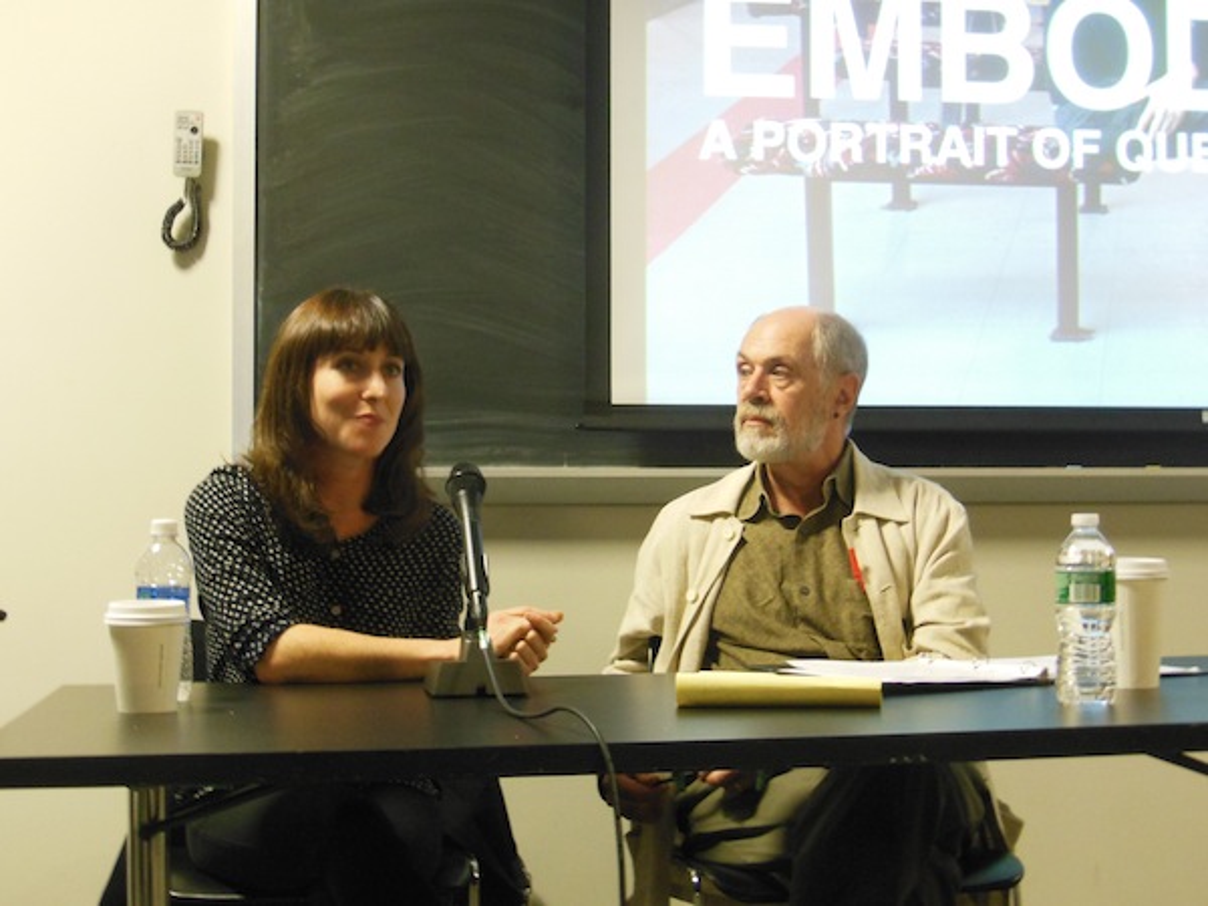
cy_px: 453
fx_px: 2094
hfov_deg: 32.2
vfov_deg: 24.4
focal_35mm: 60
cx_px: 604
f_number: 5
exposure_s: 1/6
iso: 800
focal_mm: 10.7
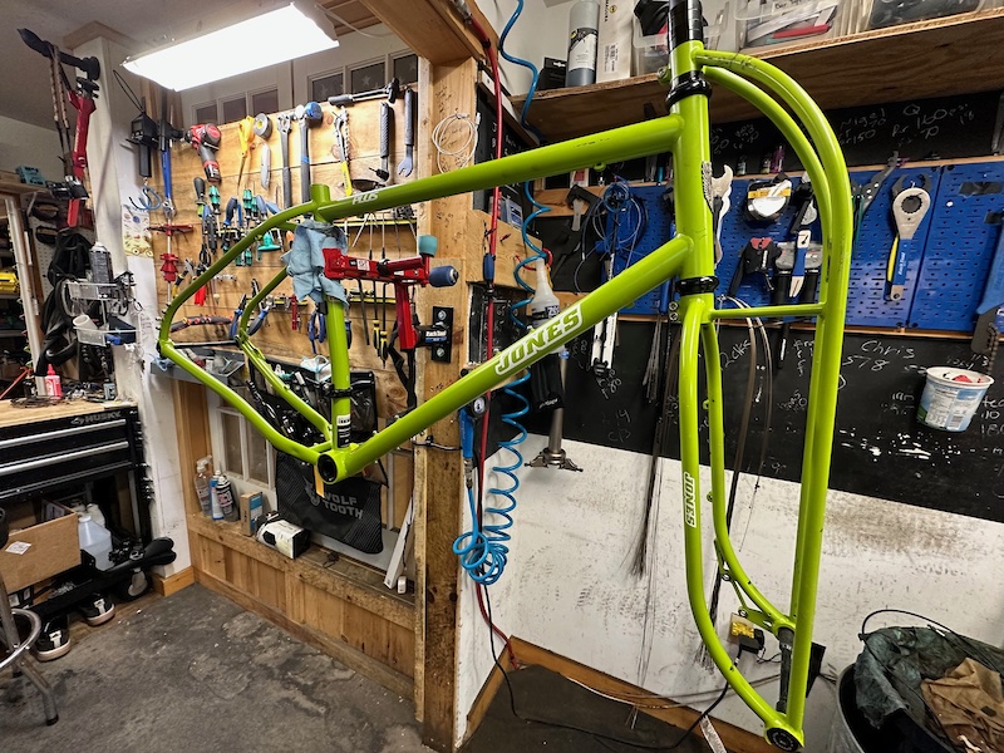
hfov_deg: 102.1
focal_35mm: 14
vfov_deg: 85.7
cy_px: 376
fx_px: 406
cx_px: 502
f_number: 2.2
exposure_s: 1/60
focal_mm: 2.22
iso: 250
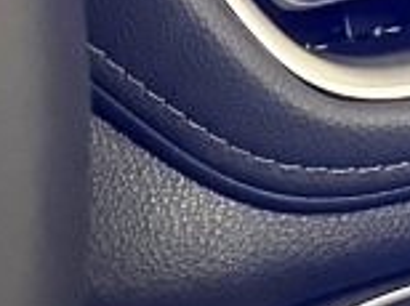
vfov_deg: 8.9
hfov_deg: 11.7
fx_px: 1892
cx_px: 647
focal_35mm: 160
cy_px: -234
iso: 640
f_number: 1.78
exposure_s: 1/60
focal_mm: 6.86
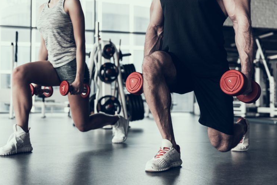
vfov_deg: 28.1
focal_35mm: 48
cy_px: 95
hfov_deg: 41.1
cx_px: 132
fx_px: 370
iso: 640
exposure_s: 1/250
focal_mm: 45
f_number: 2.8
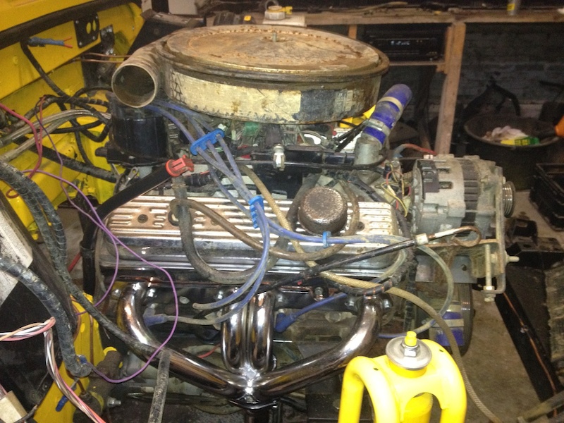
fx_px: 570
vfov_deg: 40.7
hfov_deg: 52.6
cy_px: 212
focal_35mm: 35
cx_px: 282
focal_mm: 4.28
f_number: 2.4
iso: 320
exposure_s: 1/16
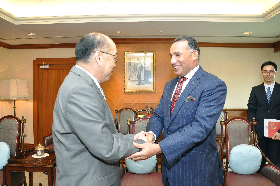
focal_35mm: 27
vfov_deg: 47.8
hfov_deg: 67.4
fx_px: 210
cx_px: 140
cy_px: 93
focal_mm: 18
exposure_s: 1/60
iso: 800
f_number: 5.6
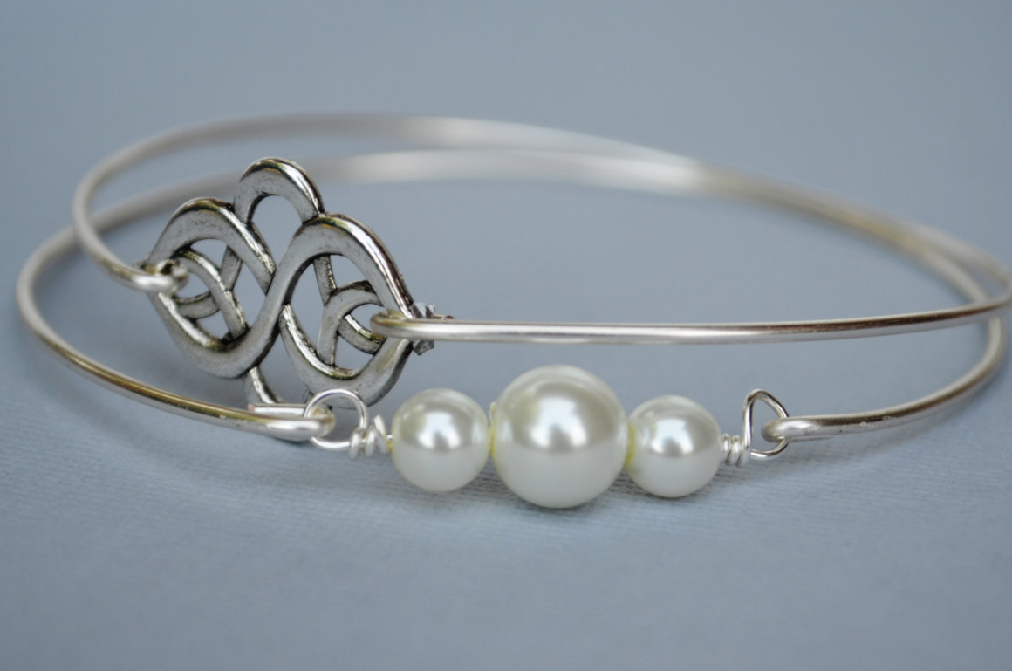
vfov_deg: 12.8
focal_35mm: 107
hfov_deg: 19.2
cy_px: 386
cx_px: 524
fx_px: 2993
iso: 220
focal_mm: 55
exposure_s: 1/125
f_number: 5.6
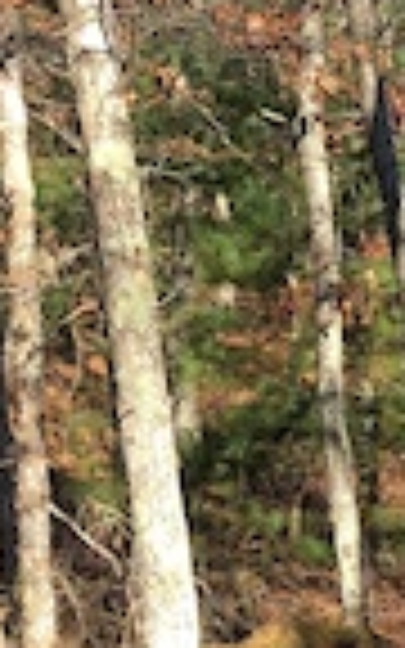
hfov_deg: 7.9
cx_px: 252
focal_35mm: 165
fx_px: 2914
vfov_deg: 12.5
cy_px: 688
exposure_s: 1/631
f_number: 1.8
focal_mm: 3.99
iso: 20
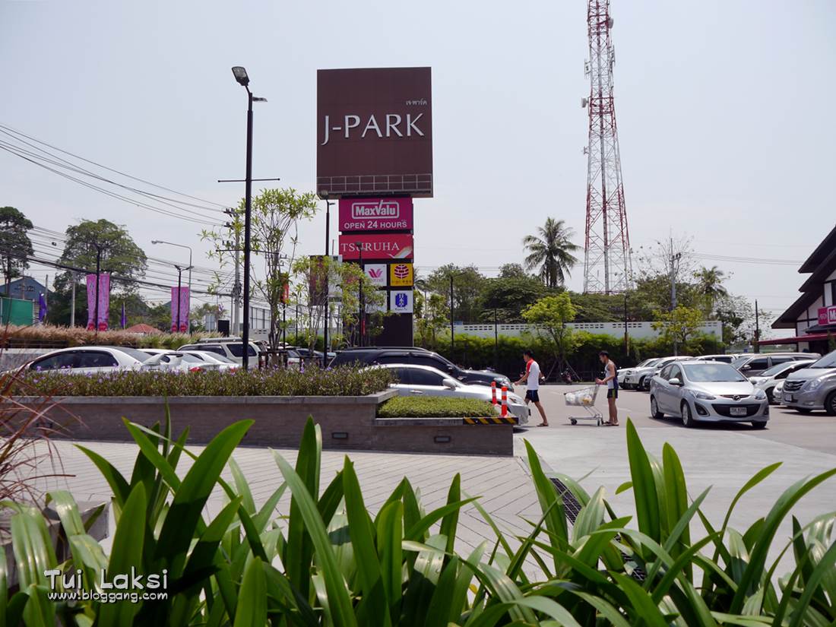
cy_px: 314
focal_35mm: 28
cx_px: 418
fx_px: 676
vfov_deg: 49.7
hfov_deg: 63.4
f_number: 5.6
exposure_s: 1/1000
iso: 160
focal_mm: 14
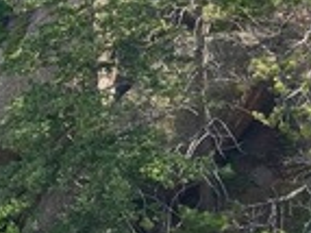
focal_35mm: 122
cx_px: 37
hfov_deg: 16.0
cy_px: -292
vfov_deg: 10.7
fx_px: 1095
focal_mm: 4.15
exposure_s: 1/386
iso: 25
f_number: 2.2
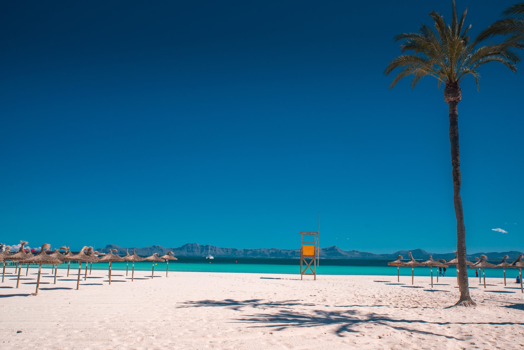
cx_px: 262
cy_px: 175
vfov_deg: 41.1
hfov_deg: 58.7
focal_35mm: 32
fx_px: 466
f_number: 9
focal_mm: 32
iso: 125
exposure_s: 1/320
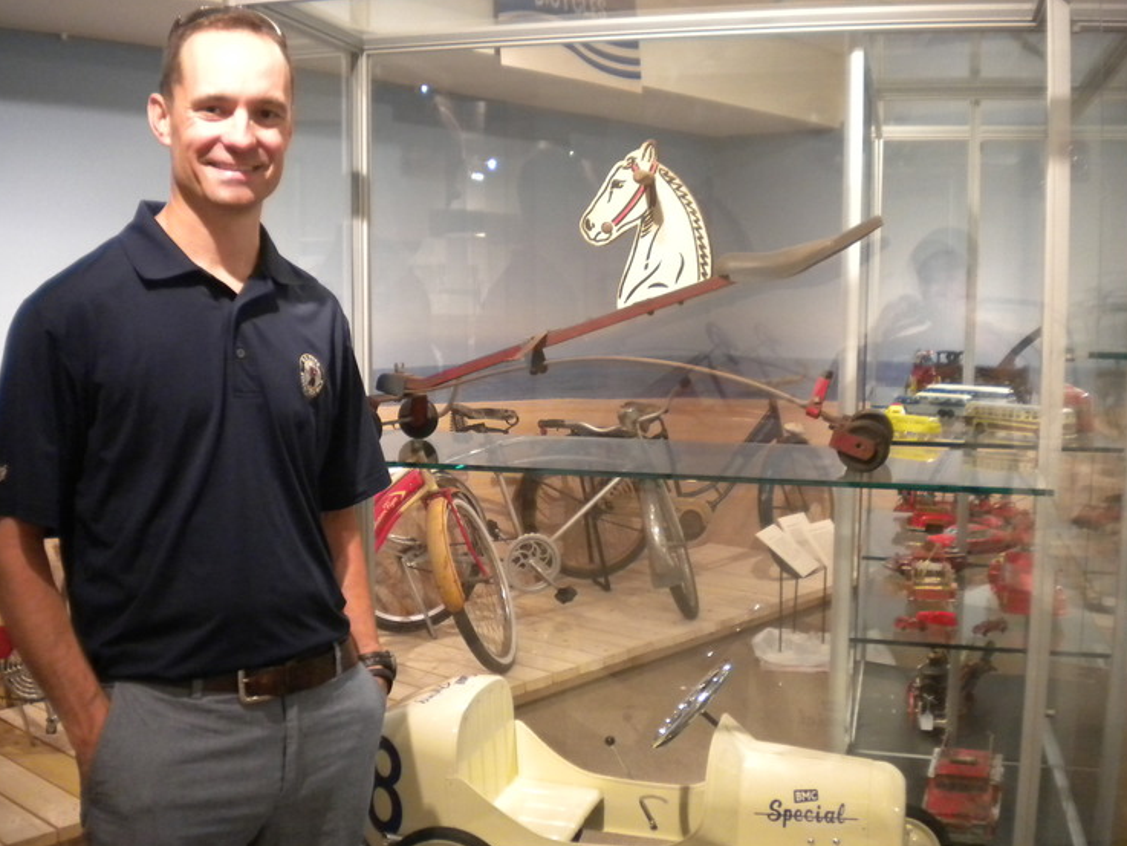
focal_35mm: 38
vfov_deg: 37.7
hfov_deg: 48.9
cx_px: 525
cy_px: 442
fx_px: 1237
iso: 400
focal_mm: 6.3
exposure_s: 1/11.4
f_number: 3.1
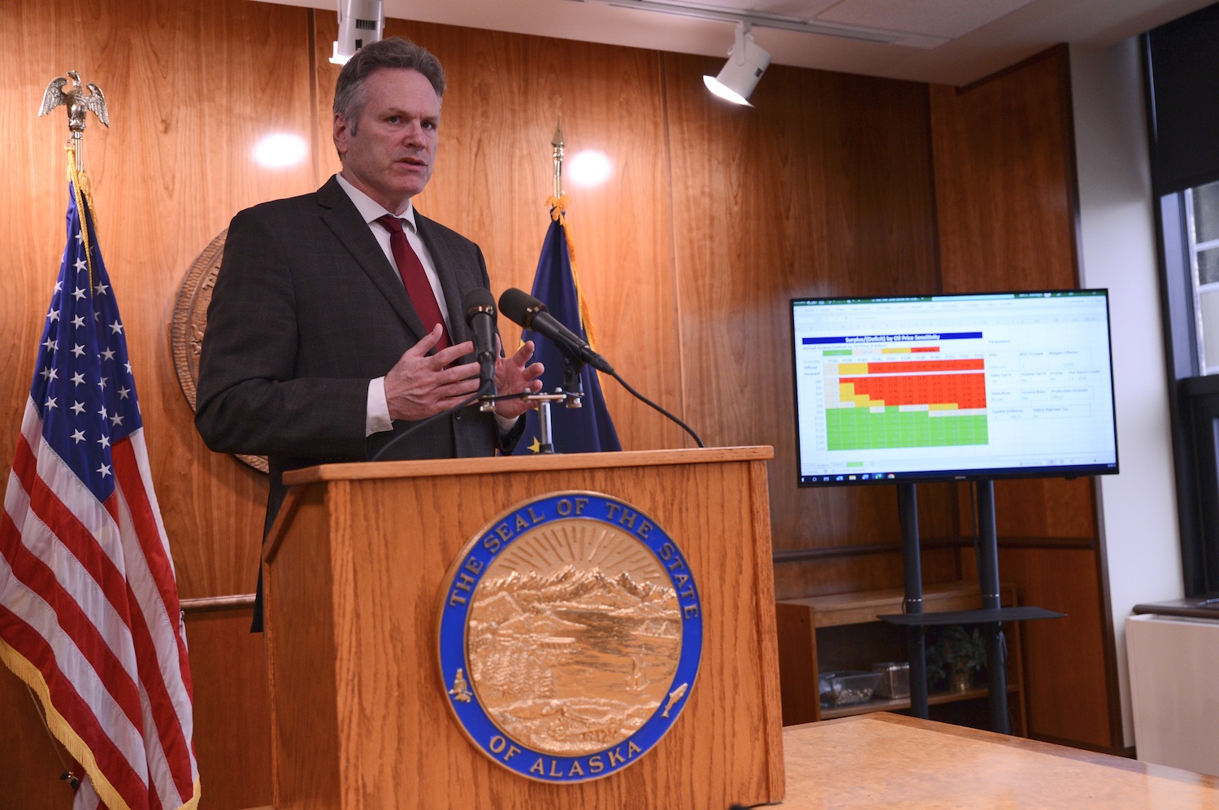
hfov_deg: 50.8
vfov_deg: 35.0
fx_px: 1285
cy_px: 405
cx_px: 610
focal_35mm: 38
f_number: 3.5
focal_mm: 38
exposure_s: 1/320
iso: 1600
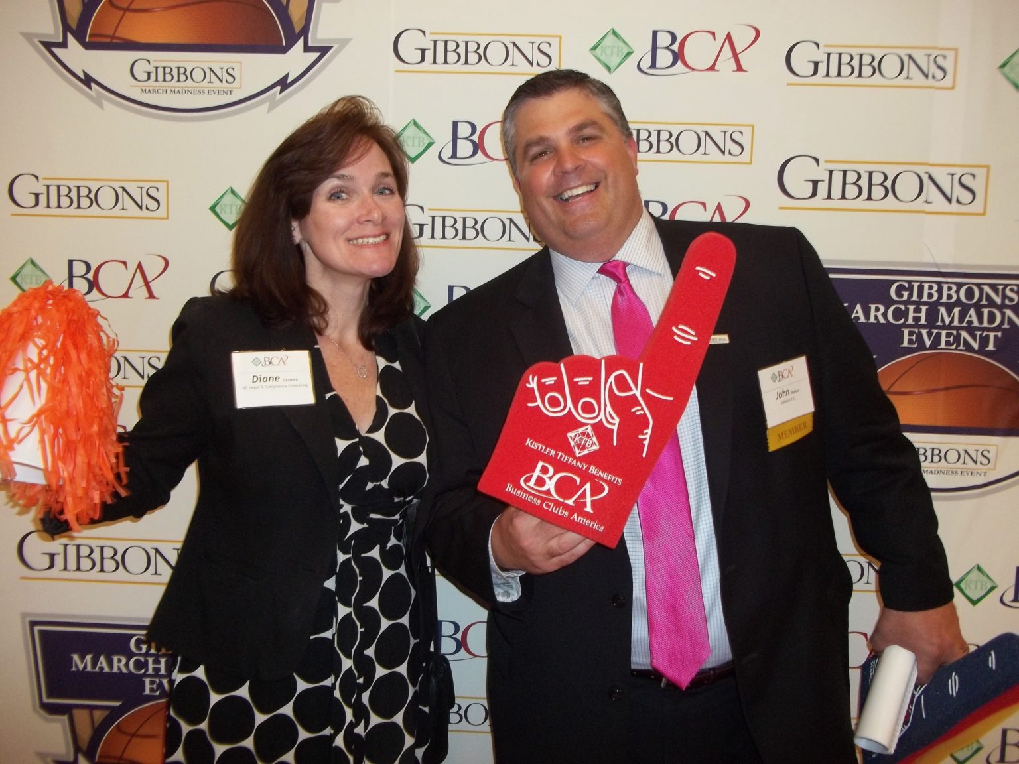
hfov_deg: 56.8
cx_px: 510
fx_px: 942
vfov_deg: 44.2
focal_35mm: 32
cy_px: 382
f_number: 2.9
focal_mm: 5.7
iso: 160
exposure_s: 1/30
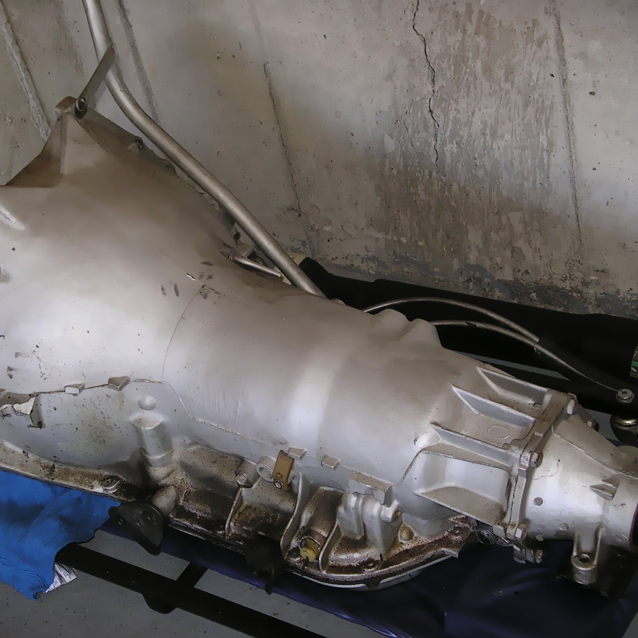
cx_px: 283
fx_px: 1543
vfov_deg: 23.4
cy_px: 320
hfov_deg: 23.3
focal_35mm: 74
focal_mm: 12.8
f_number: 3.3
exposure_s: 1/50
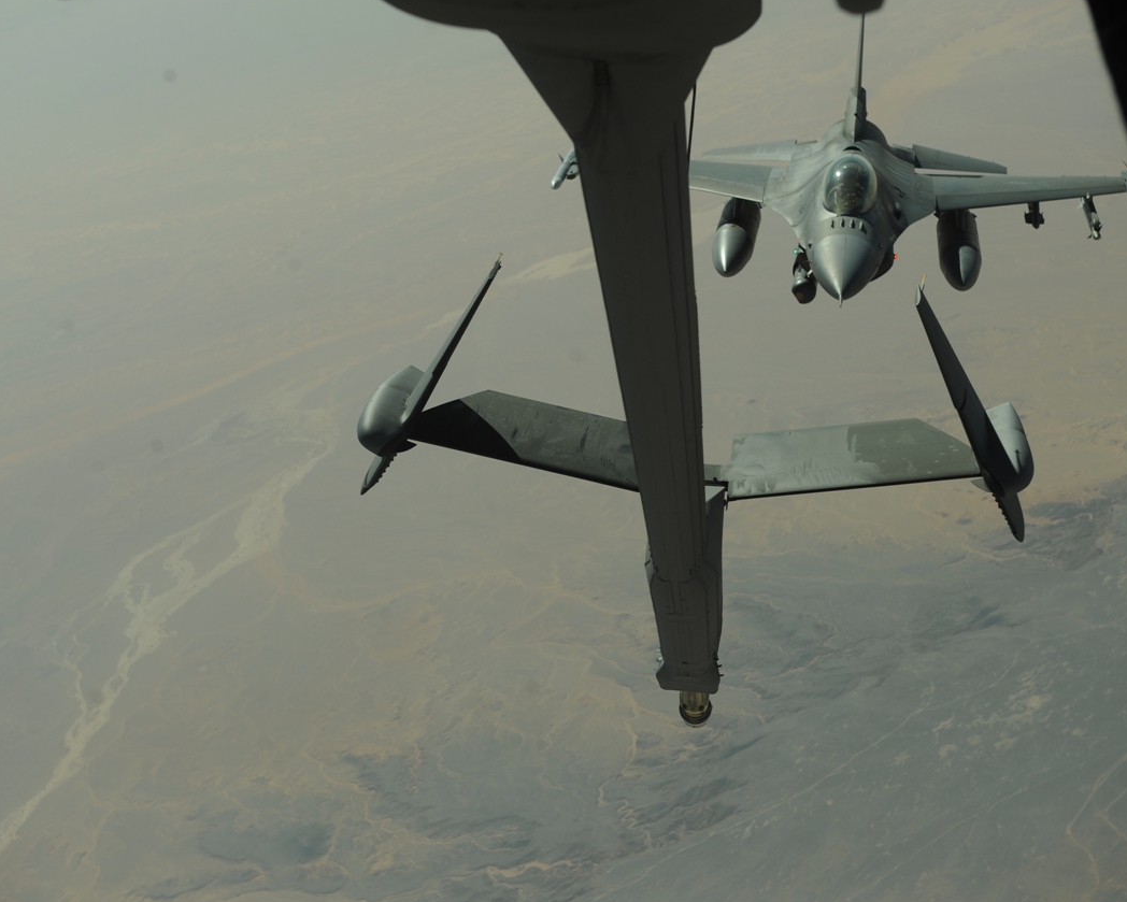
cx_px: 564
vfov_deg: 19.2
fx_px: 2669
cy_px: 450
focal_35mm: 80
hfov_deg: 23.8
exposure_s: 1/2000
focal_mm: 70
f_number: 5.6
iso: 200
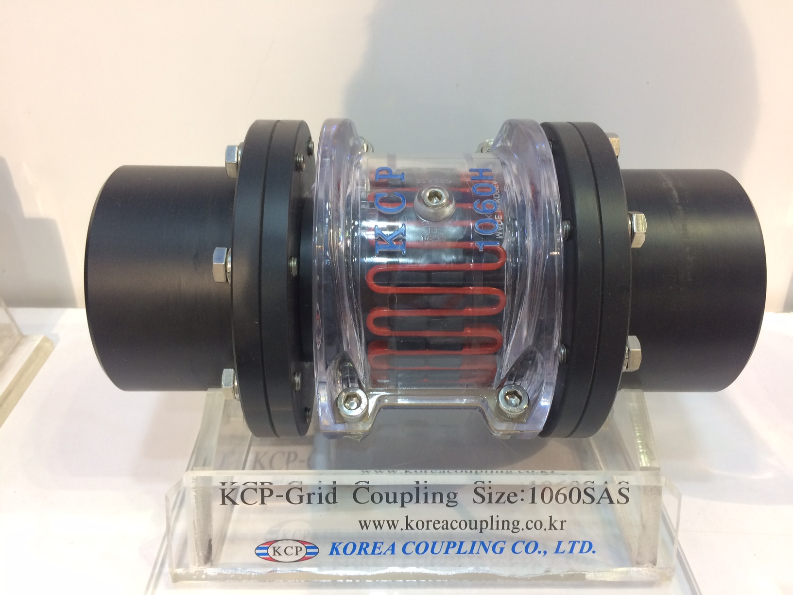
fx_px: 664
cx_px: 396
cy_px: 298
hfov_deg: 61.7
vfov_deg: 48.2
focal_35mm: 29
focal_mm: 4.15
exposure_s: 1/33
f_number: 2.2
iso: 125
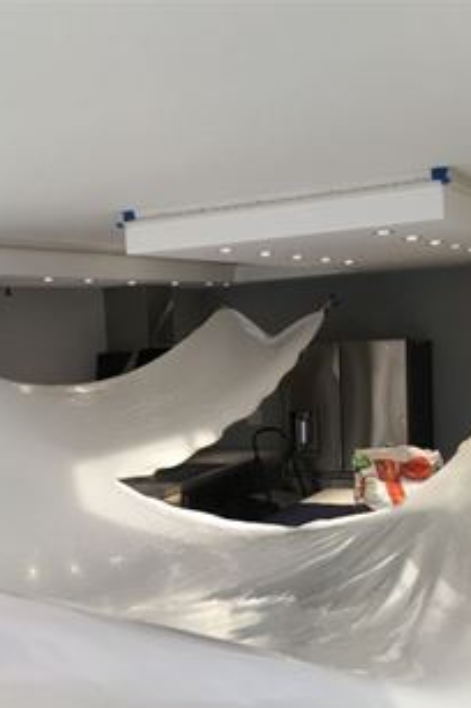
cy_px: 420
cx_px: 173
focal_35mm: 48
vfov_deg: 41.0
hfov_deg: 27.9
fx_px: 944
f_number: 2.2
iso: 25
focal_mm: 4.15
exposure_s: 1/30
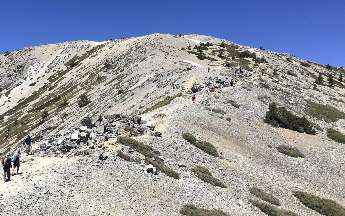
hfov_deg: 46.6
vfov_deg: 29.9
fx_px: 395
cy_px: 49
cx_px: 122
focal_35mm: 42
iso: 25
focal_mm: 4.15
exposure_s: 1/1709
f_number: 2.2
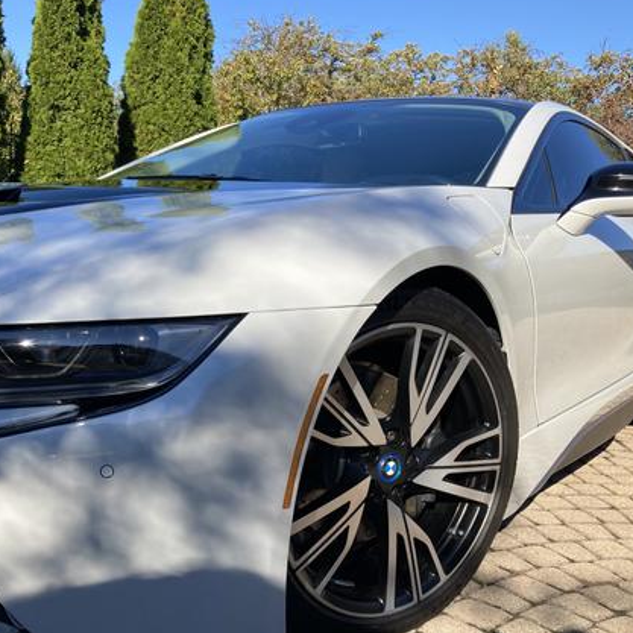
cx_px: 235
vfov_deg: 43.8
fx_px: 786
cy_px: 342
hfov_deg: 43.5
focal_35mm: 38
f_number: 1.8
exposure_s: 1/1412
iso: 20
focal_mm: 3.99
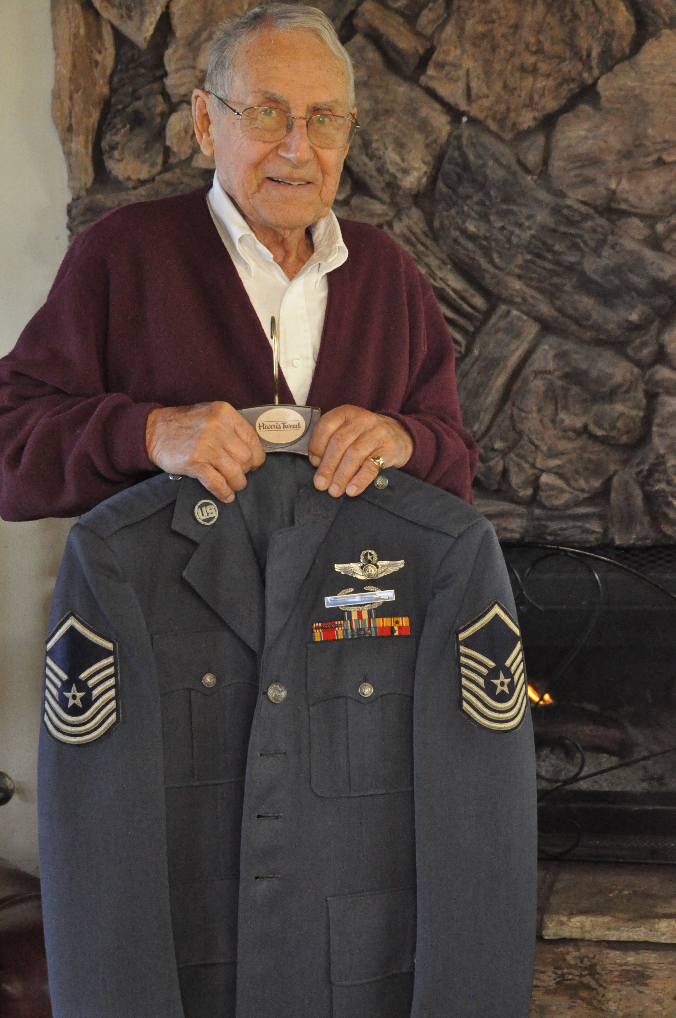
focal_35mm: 78
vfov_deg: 26.0
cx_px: 338
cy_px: 509
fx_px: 2203
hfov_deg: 17.4
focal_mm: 52
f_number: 9
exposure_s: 1/60
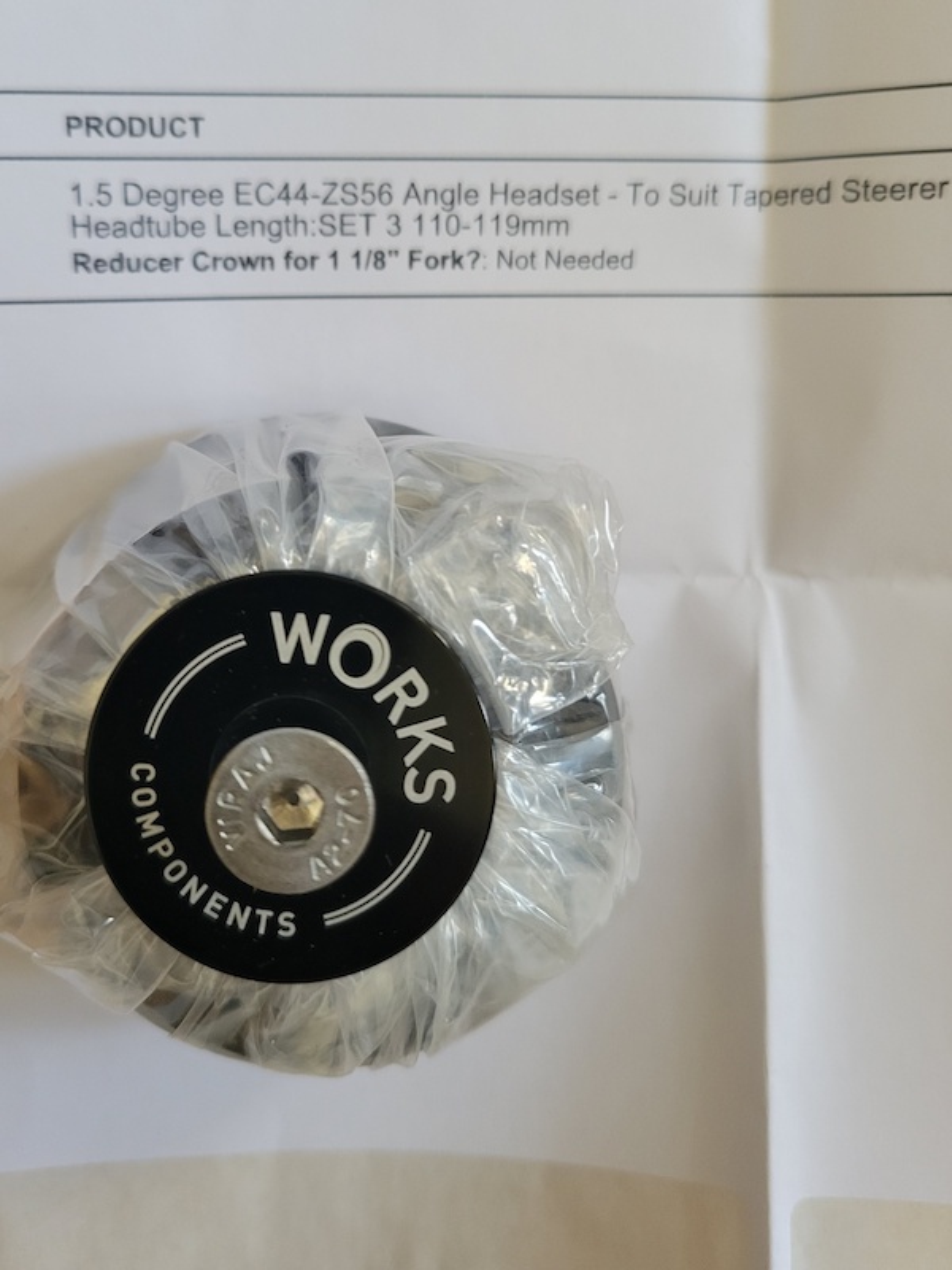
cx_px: 476
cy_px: 635
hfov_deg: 53.1
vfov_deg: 67.3
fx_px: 953
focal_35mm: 26
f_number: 1.8
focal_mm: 5.4
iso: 400
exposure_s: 1/40
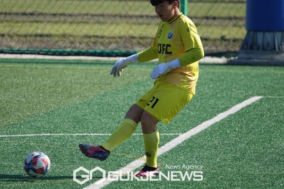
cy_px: 87
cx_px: 131
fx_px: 4963
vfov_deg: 2.2
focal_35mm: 629
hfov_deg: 3.3
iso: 100
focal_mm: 205.6
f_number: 4
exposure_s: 1/640
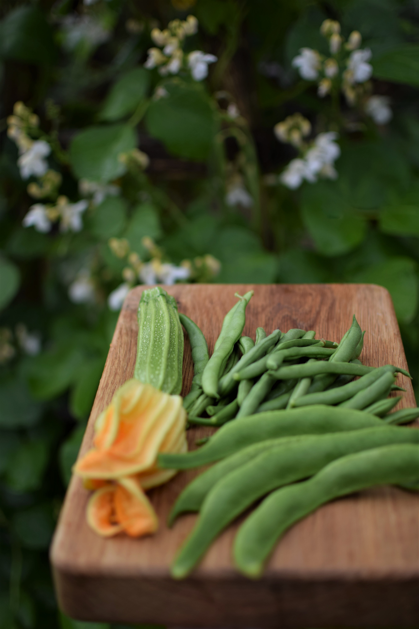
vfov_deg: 37.9
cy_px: 314
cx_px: 210
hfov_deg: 25.8
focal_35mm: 52
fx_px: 916
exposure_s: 1/2500
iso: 100
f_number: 1.8
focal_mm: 35
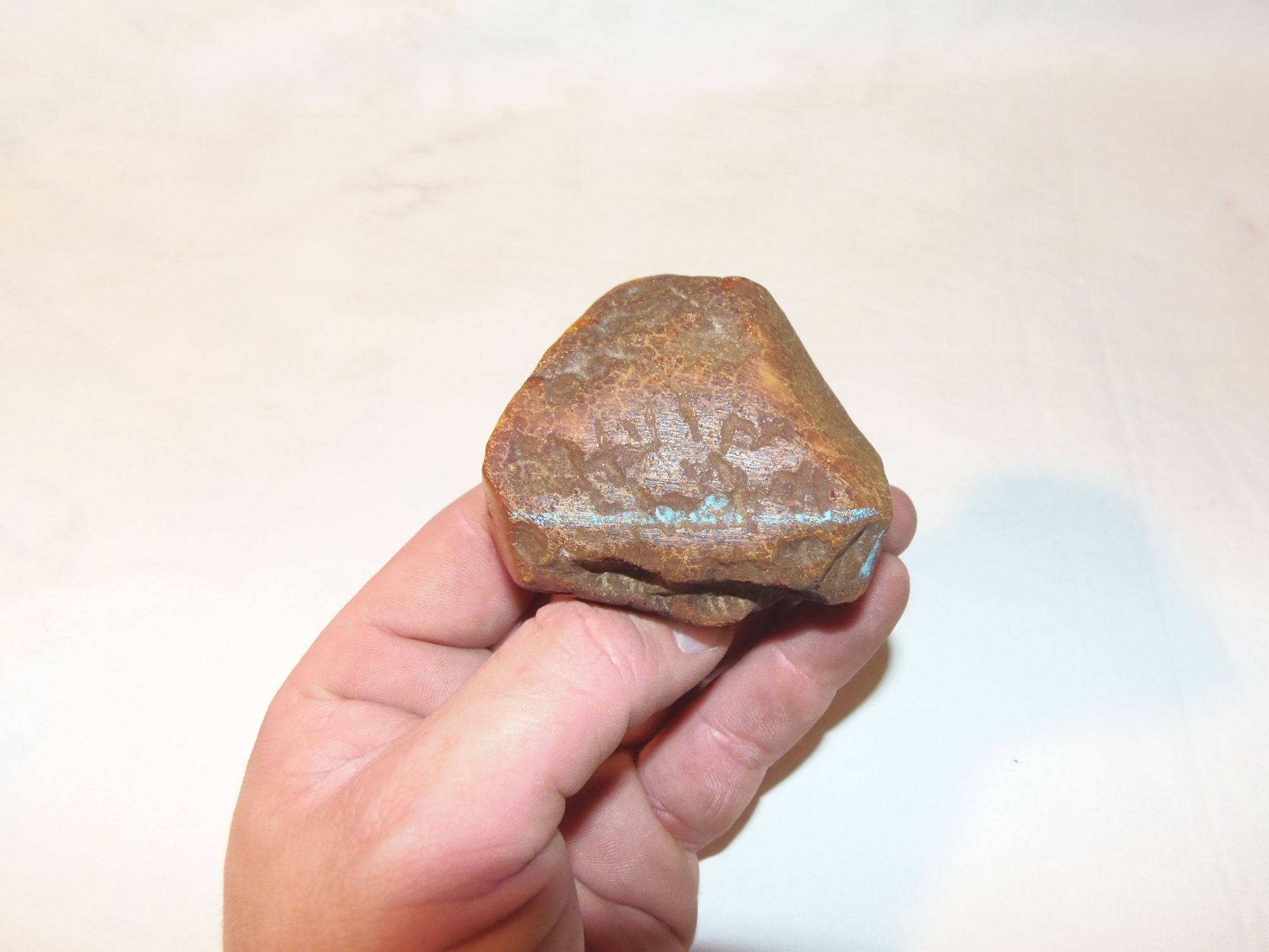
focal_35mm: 26
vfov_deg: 53.1
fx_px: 953
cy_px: 476
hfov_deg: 67.3
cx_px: 634
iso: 200
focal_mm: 4.8
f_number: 3
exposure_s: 1/30
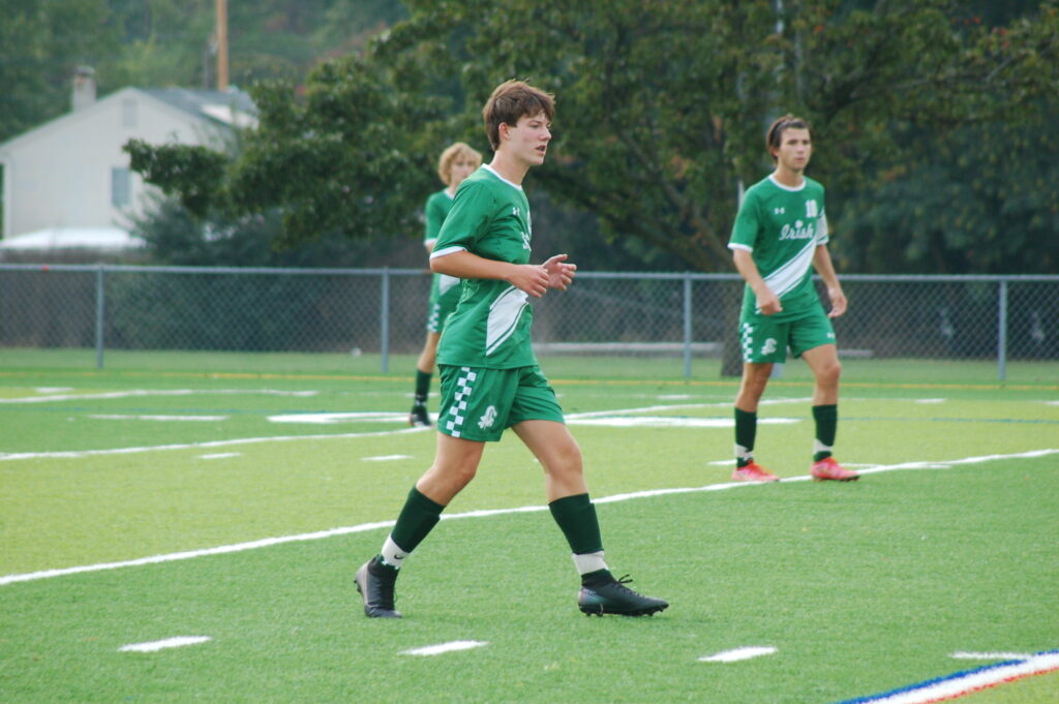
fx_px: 8818
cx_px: 530
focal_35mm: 300
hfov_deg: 6.9
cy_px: 352
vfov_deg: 4.6
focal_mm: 200
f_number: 5.6
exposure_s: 1/500
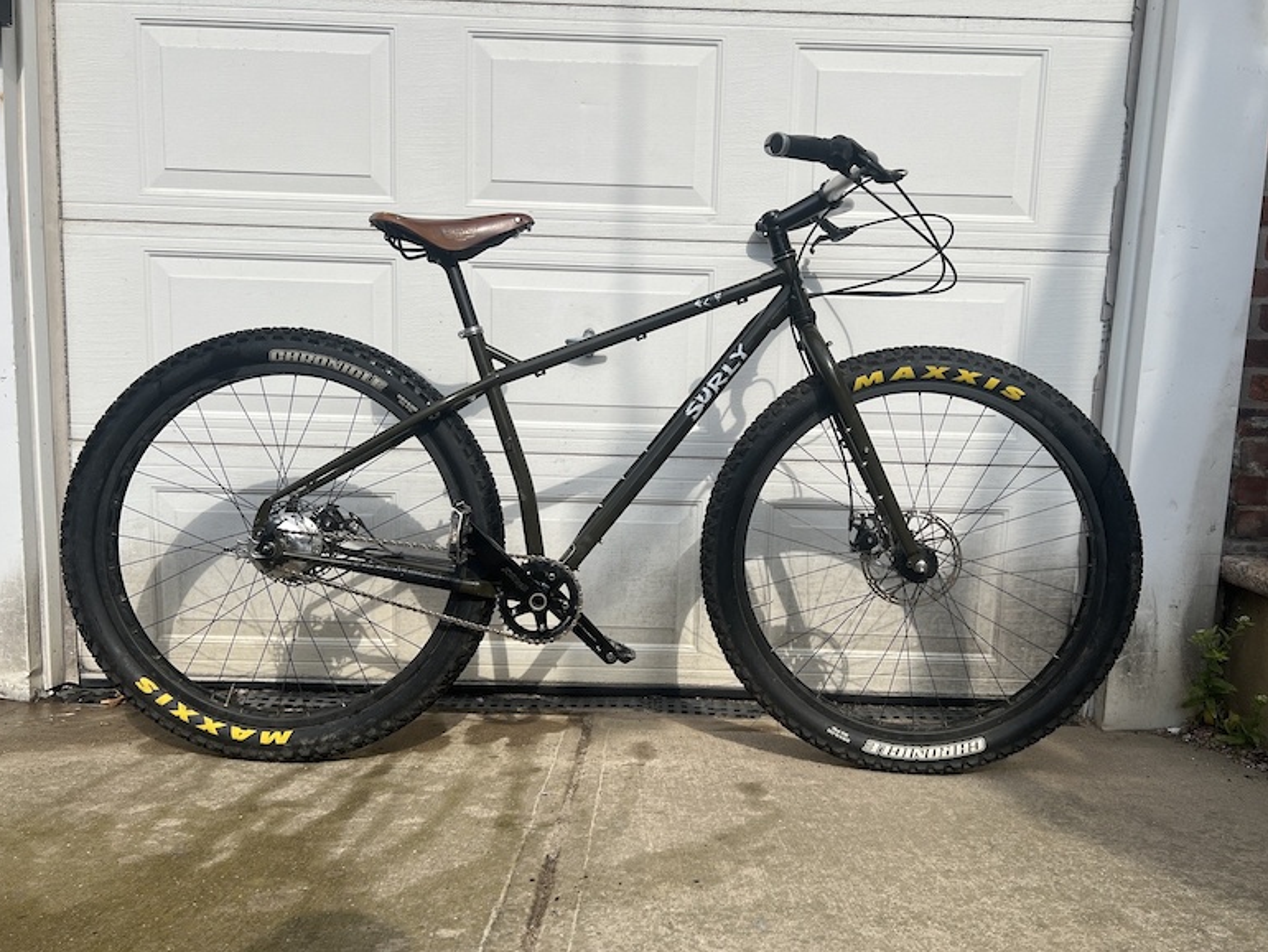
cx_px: 639
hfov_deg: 65.3
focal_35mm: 27
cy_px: 481
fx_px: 989
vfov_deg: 51.4
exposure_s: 1/6579
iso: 50
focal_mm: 5.7
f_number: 1.5
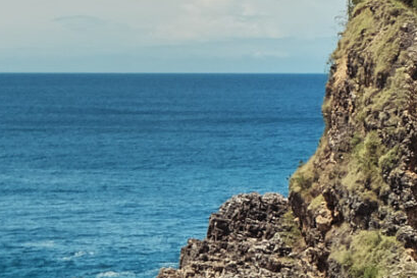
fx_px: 1958
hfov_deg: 11.6
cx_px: 641
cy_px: 349
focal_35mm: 169
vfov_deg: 8.0
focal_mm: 24
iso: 250
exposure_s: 1/2500
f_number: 3.5
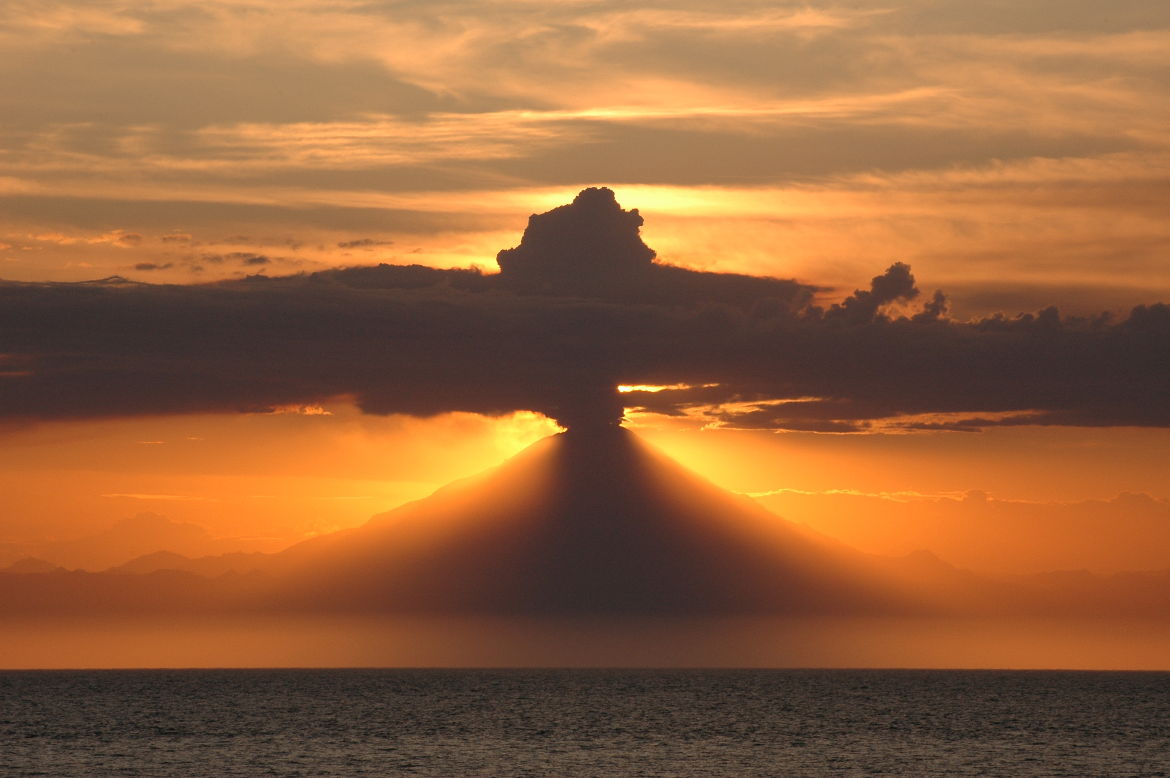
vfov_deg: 6.8
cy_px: 389
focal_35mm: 202
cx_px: 585
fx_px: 6575
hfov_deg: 10.2
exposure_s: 1/125
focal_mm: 135
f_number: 19
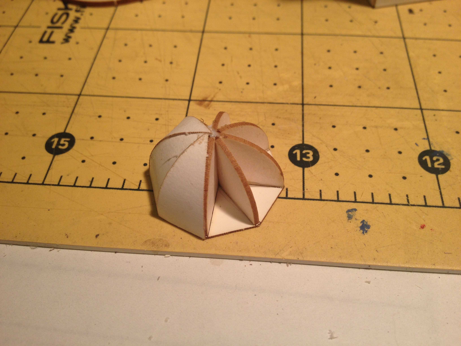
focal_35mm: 35
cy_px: 173
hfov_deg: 52.6
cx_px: 230
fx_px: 466
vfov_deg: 40.7
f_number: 2.4
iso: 50
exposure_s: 1/30
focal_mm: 4.28
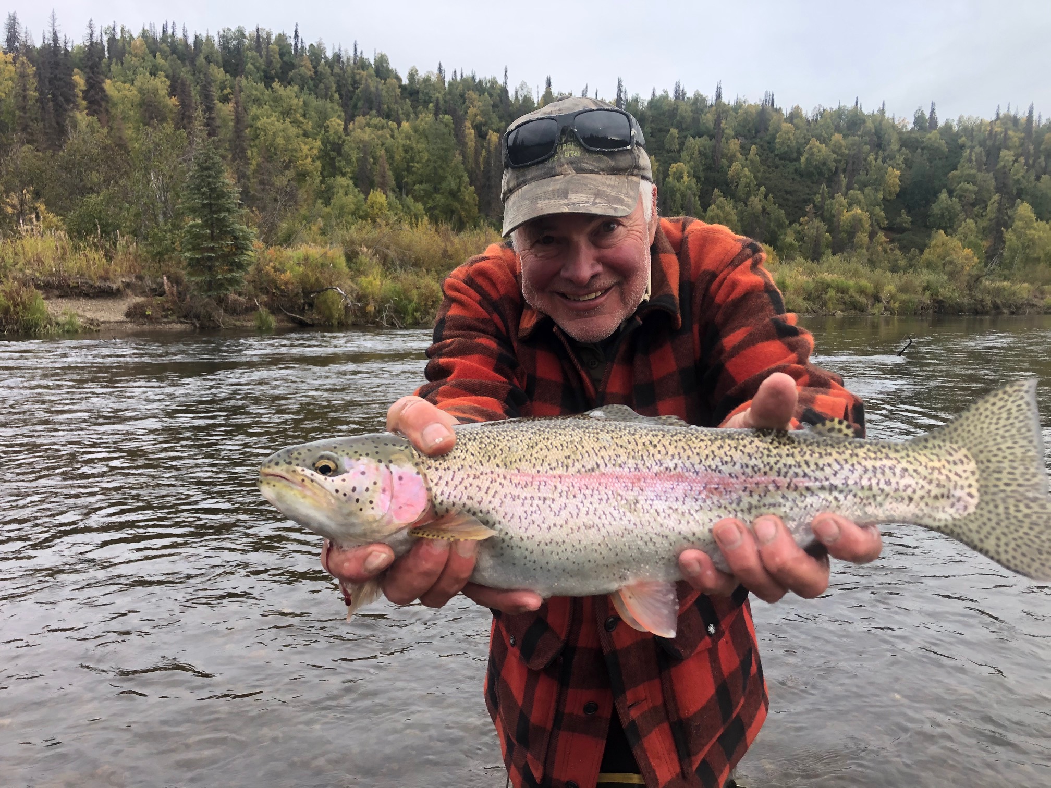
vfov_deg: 49.7
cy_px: 394
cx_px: 526
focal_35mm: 28
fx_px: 850
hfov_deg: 63.4
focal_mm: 3.99
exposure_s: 1/223
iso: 20
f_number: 1.8
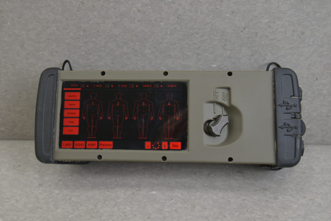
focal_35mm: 46
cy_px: 110
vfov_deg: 29.3
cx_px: 166
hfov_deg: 42.7
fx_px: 423
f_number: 7.1
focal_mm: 46
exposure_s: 1/125
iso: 1600
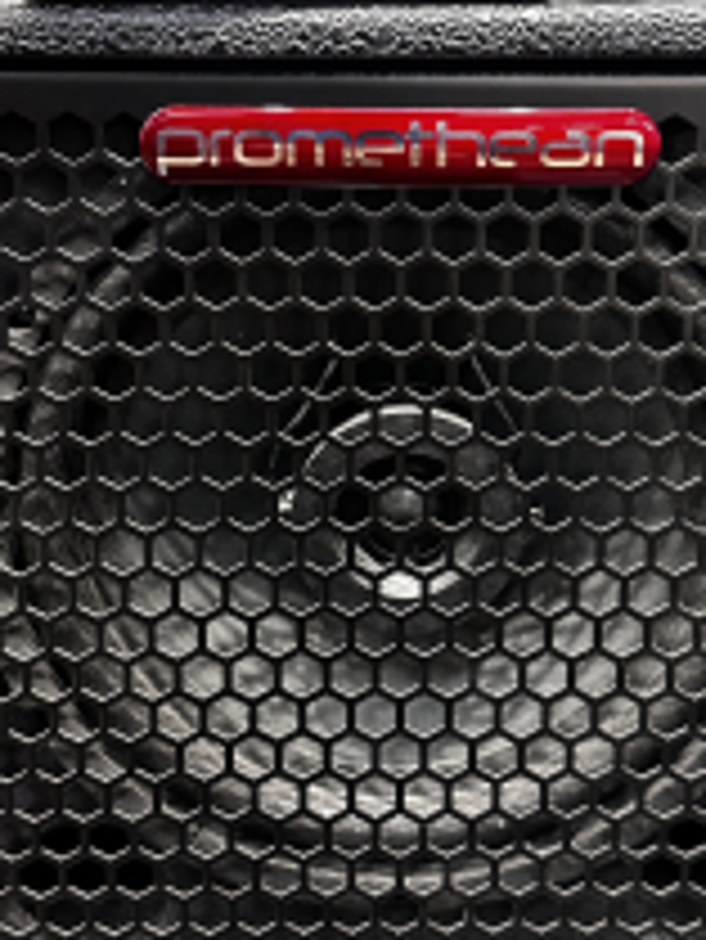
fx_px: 1250
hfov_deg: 31.5
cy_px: 400
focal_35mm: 46
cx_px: 414
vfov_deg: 41.1
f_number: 1.78
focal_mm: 6.86
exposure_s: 1/60
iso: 640
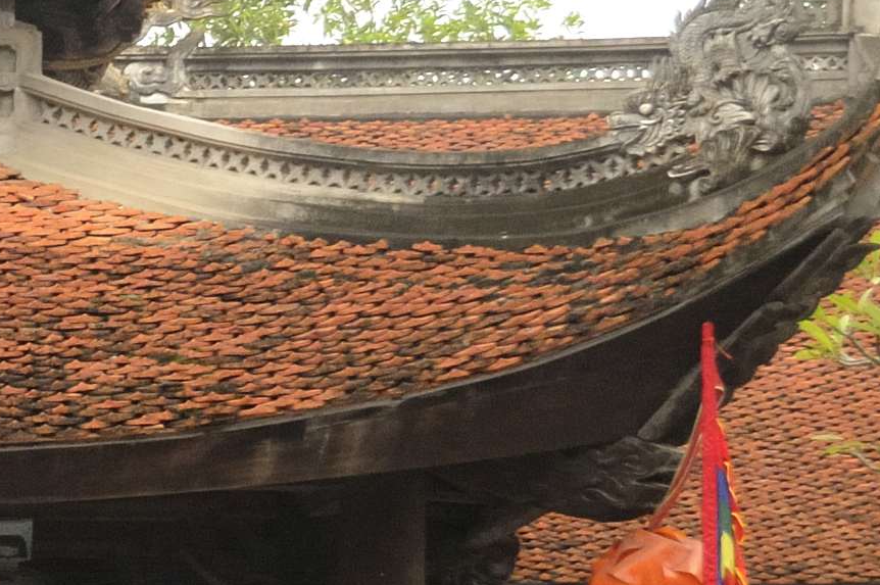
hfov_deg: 10.7
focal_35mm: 179
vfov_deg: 7.6
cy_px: 751
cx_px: -768
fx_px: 4371
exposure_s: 1/125
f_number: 5.6
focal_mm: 24
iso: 1000
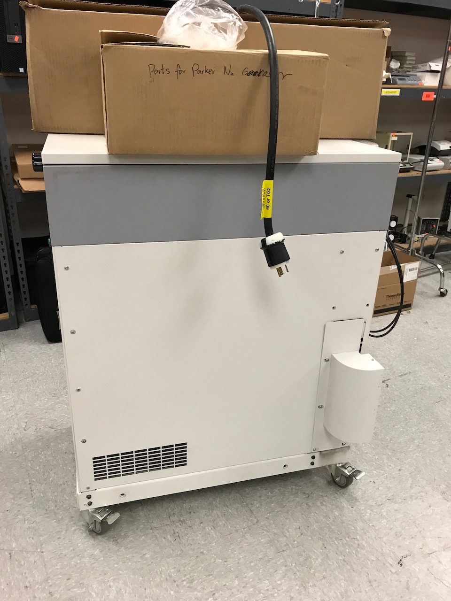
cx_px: 226
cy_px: 300
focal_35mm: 28
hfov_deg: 49.7
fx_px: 486
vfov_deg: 63.4
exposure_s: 1/17
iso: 40
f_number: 1.8
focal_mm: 3.99
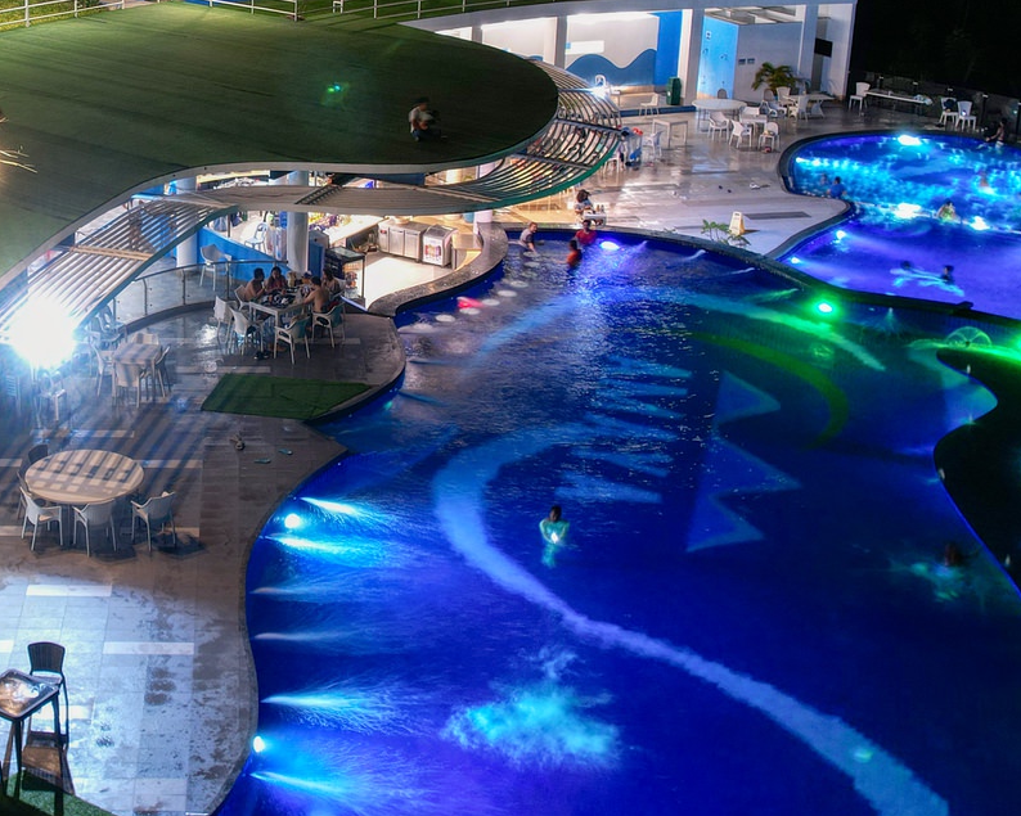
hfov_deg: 34.6
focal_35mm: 52
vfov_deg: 28.7
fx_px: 1571
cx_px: 174
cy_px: 208
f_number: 2.8
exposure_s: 1.3
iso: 100
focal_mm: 8.38
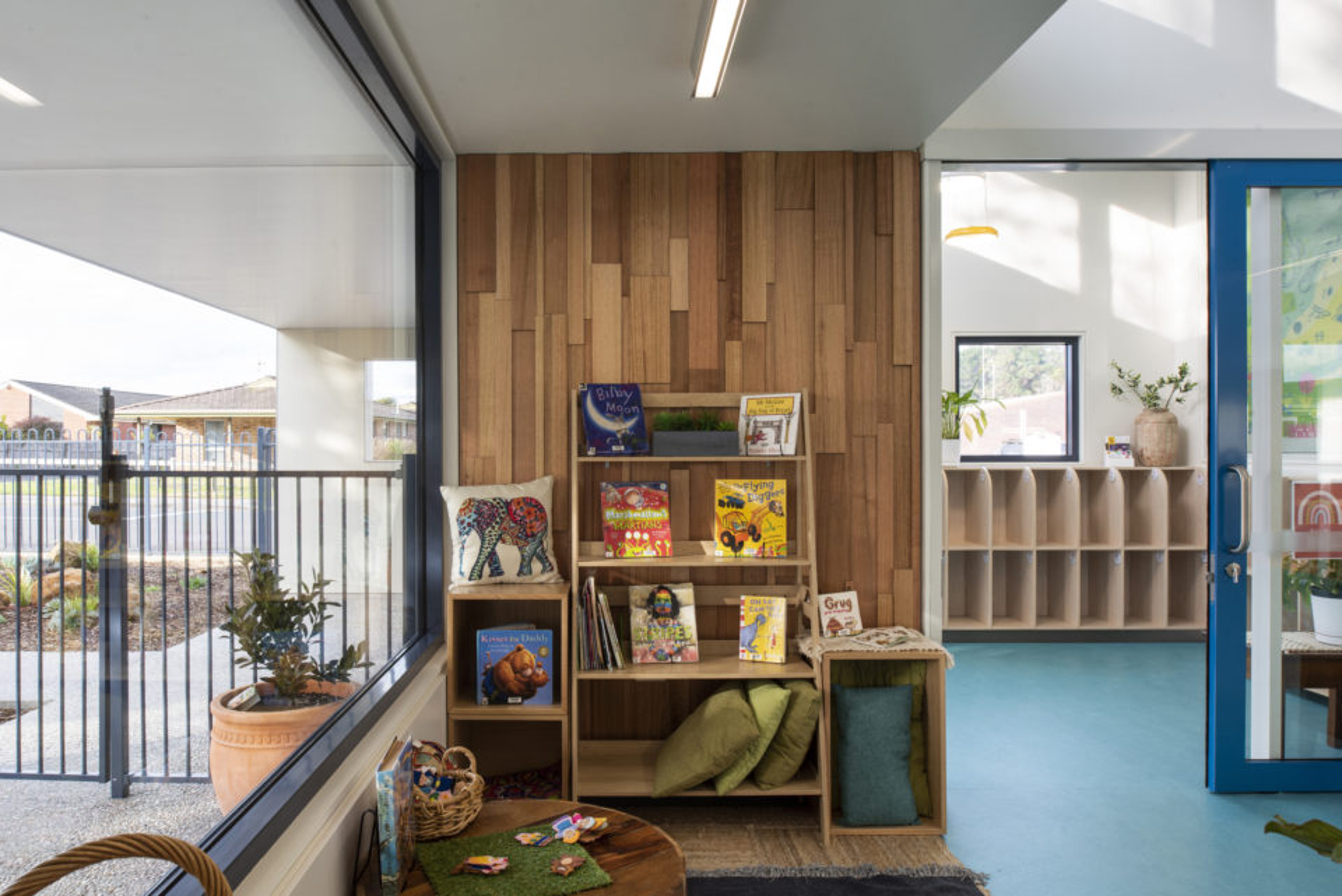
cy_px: 448
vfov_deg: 53.2
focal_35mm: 24
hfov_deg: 73.7
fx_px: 895
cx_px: 671
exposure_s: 1/8
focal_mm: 24
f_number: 13
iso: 160
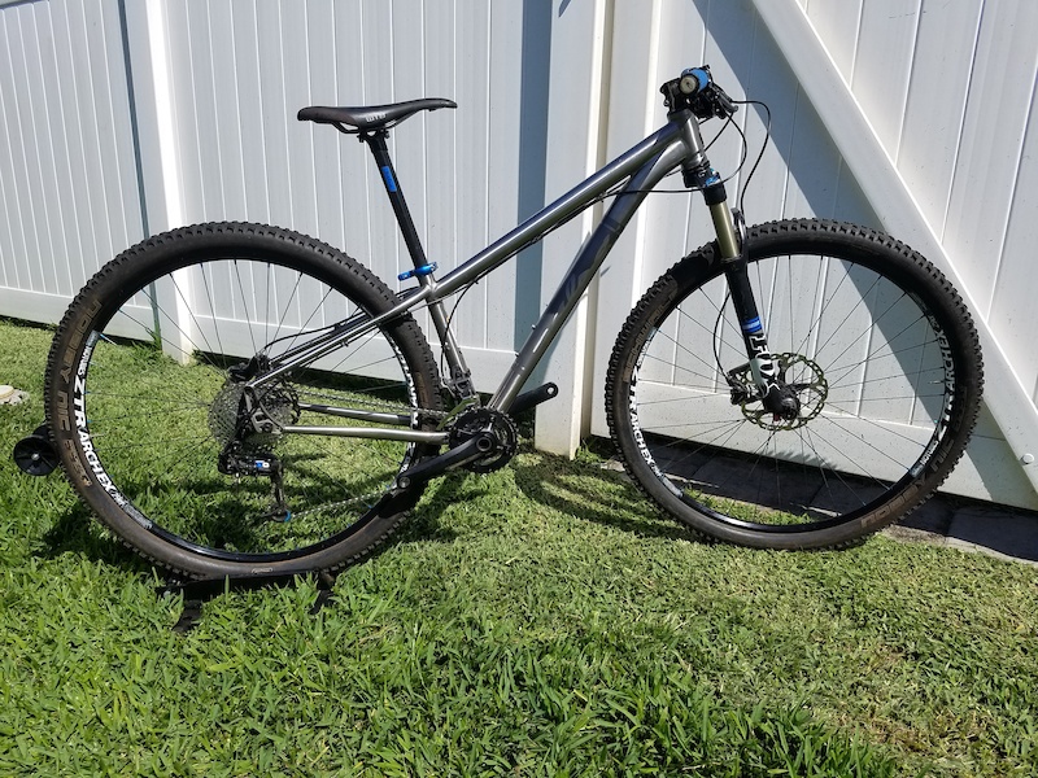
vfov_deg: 53.1
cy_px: 389
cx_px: 519
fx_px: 780
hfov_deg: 67.3
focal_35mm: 26
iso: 50
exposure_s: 1/3880
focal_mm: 4.2
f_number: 1.7
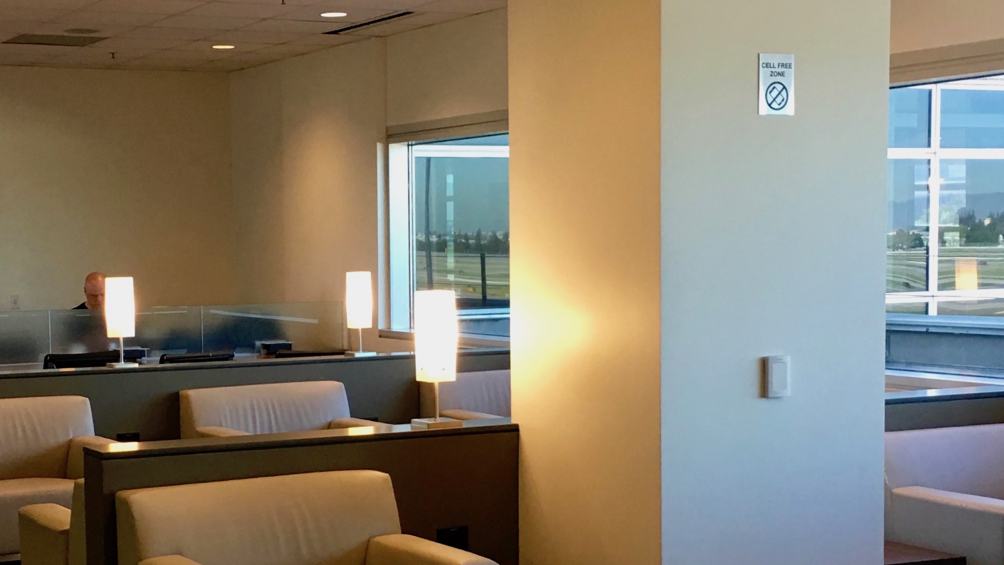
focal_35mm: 63
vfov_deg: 19.0
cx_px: 346
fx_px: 1677
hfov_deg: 33.1
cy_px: 408
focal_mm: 4.15
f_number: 2.2
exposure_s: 1/15
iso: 32
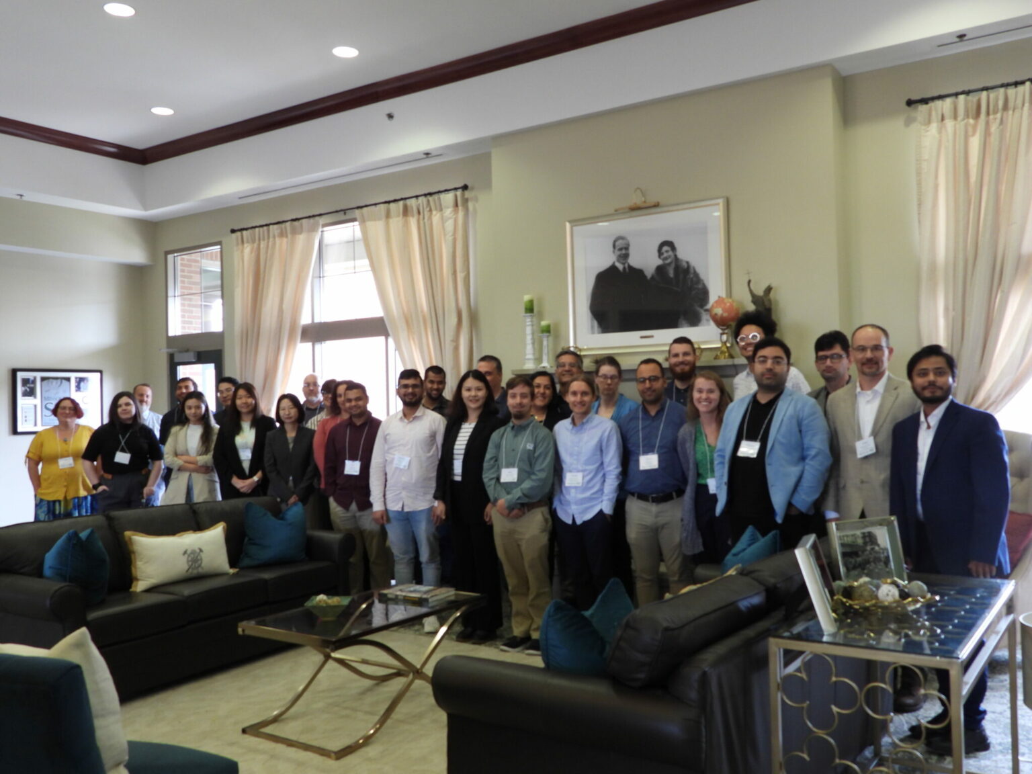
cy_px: 387
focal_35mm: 30
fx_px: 894
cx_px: 516
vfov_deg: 46.8
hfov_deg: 60.0
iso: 180
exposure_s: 1/30
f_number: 3.2
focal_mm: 5.4
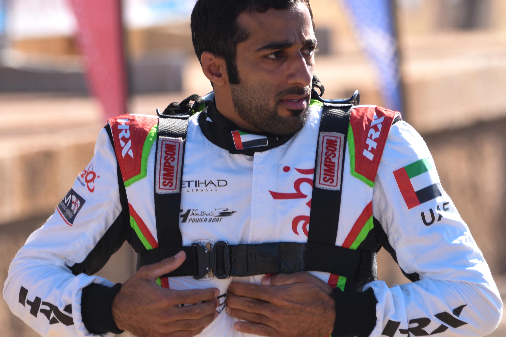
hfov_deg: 2.6
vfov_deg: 1.8
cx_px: 248
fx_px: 10962
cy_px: 154
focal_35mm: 780
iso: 200
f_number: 5.6
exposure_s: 1/400
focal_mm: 360
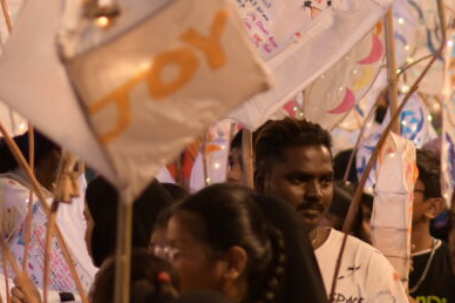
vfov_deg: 3.2
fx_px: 5316
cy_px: -166
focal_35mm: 421
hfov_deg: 4.9
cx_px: 88
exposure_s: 1/400
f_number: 2.5
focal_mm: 85
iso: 640
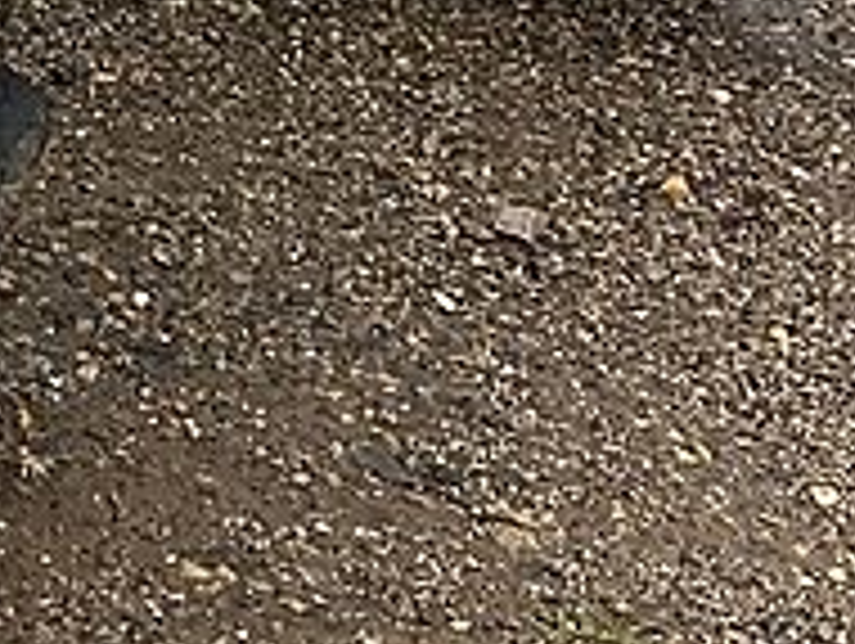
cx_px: -1026
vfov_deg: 8.3
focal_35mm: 164
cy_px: -964
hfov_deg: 10.7
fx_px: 4056
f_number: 1.8
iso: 32
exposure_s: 1/471
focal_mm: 4.25
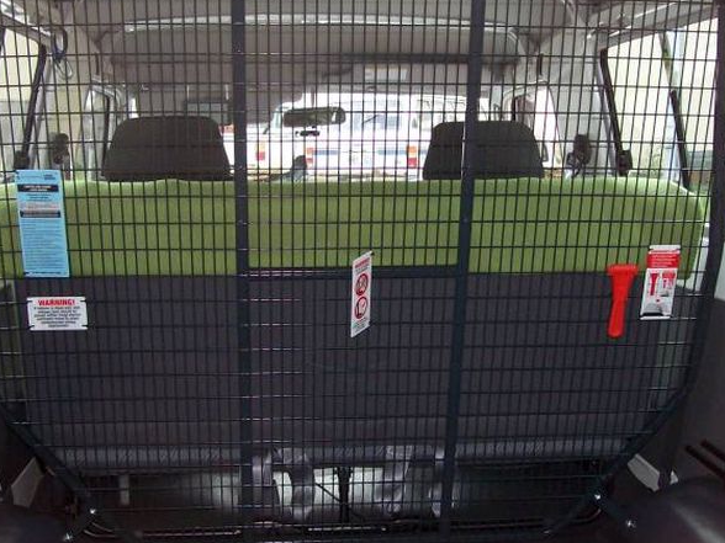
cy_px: 224
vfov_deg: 29.6
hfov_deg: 38.9
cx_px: 361
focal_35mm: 49
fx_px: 1026
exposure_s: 1/64
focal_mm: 6
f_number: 2.7
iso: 80
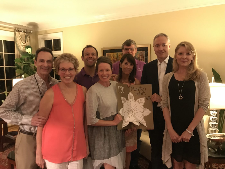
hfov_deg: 63.4
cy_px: 84
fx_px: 182
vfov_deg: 49.7
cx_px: 112
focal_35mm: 28
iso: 100
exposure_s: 1/4
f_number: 1.8
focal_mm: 3.99
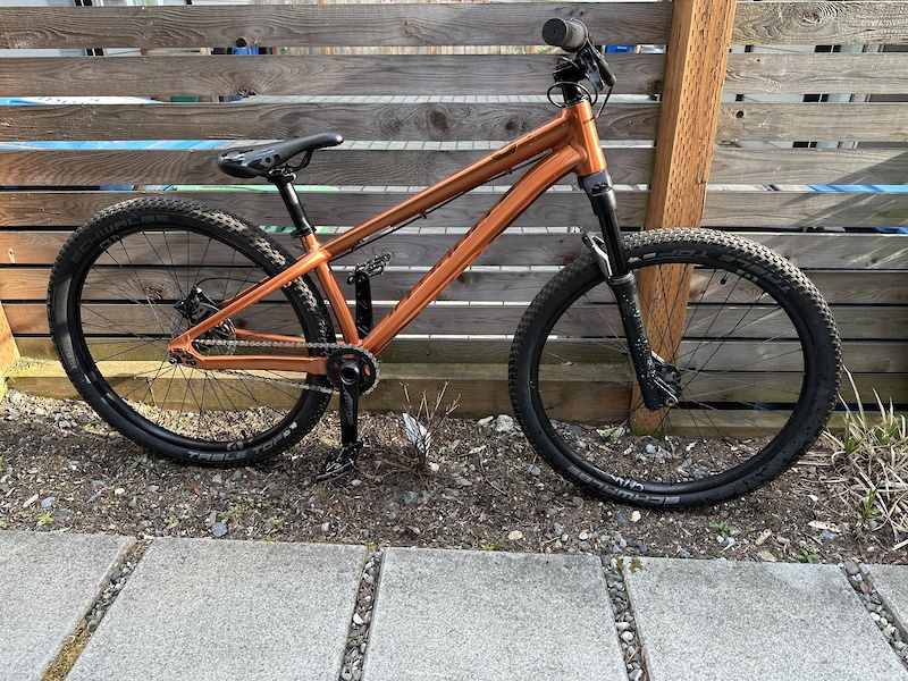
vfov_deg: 56.8
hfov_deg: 71.6
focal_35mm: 24
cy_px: 340
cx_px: 454
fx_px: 630
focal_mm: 6.86
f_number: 1.78
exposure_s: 1/121
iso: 80
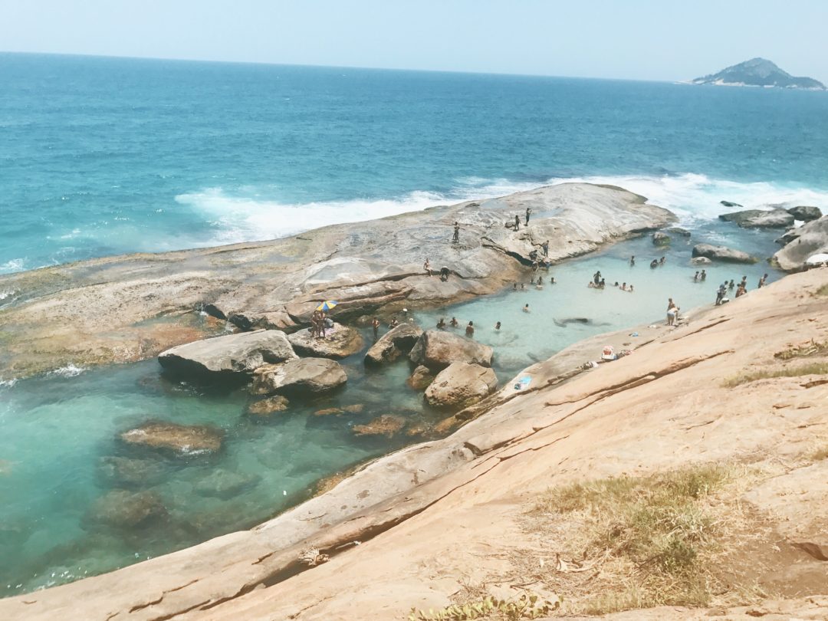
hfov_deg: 63.4
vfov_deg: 49.7
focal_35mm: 28
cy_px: 310
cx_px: 414
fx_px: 670
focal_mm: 3.99
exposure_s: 1/2994
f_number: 1.8
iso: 20
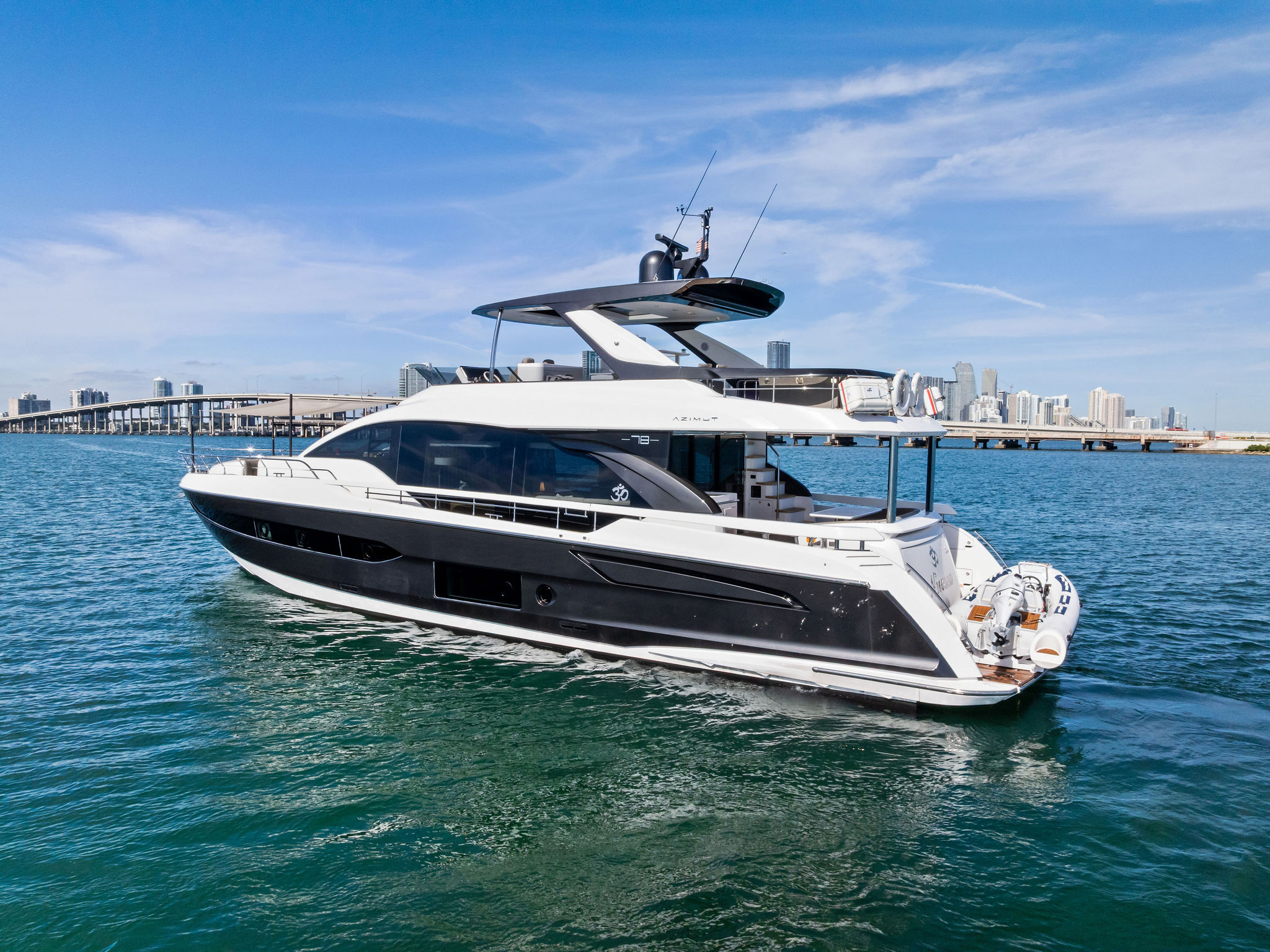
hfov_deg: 71.6
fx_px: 880
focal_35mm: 24
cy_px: 476
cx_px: 635
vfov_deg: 56.8
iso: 400
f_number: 10
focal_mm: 12.29
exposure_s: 1/100
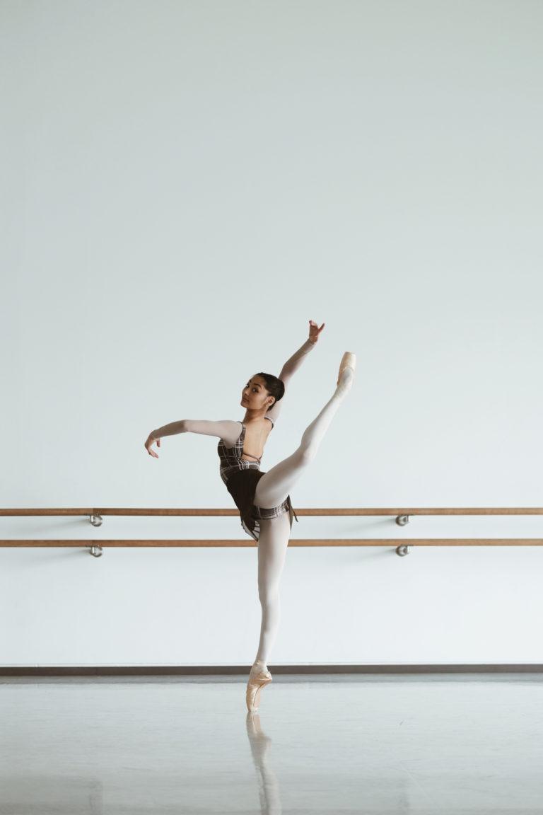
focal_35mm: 84
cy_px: 408
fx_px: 1900
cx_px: 272
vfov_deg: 24.2
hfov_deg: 16.3
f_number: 1.4
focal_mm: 56
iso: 800
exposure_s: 1/500
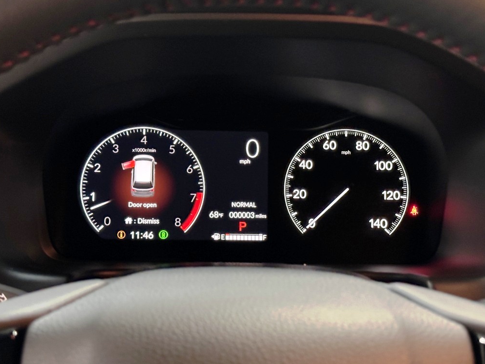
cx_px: 243
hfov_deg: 38.9
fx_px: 686
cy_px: 182
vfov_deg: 29.7
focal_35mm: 49
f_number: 1.78
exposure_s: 1/24
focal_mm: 6.86
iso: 640
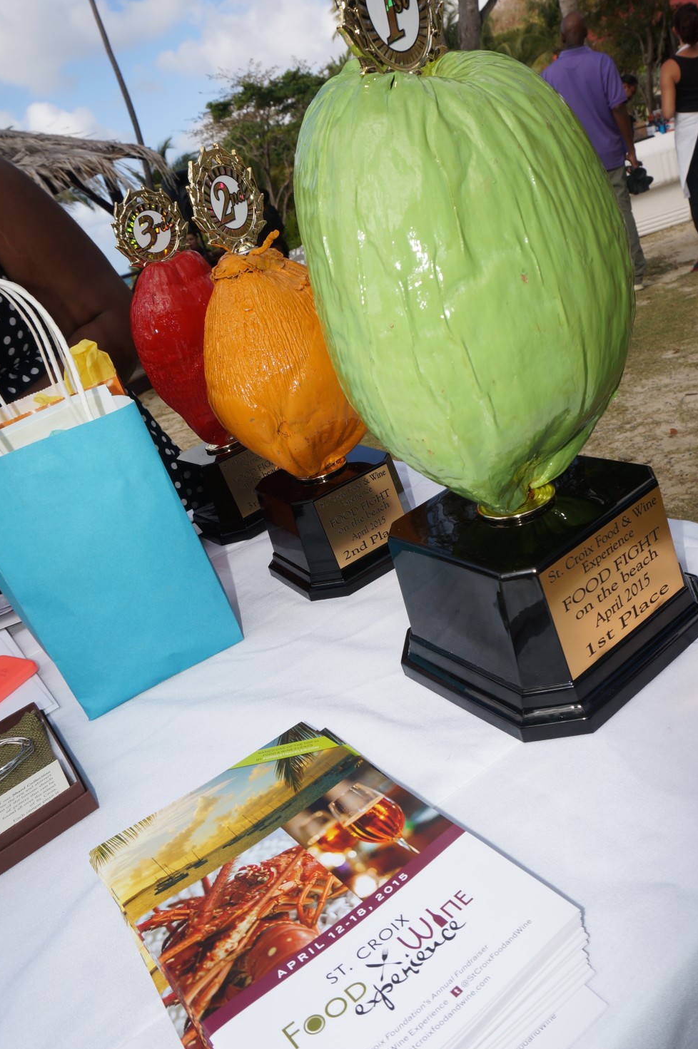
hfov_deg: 47.8
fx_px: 787
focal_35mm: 27
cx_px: 373
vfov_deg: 67.4
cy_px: 531
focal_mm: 16
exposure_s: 1/160
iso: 100
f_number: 9
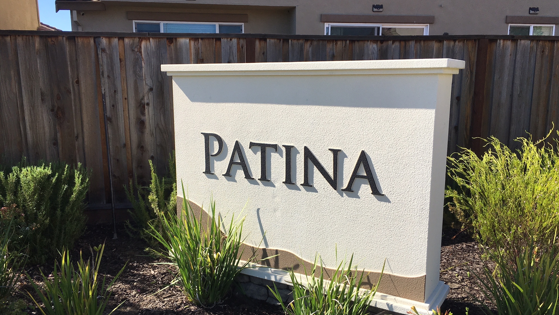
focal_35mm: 32
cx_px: 283
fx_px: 474
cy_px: 175
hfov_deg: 61.0
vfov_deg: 36.6
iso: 25
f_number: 2.2
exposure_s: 1/1282
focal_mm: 4.15
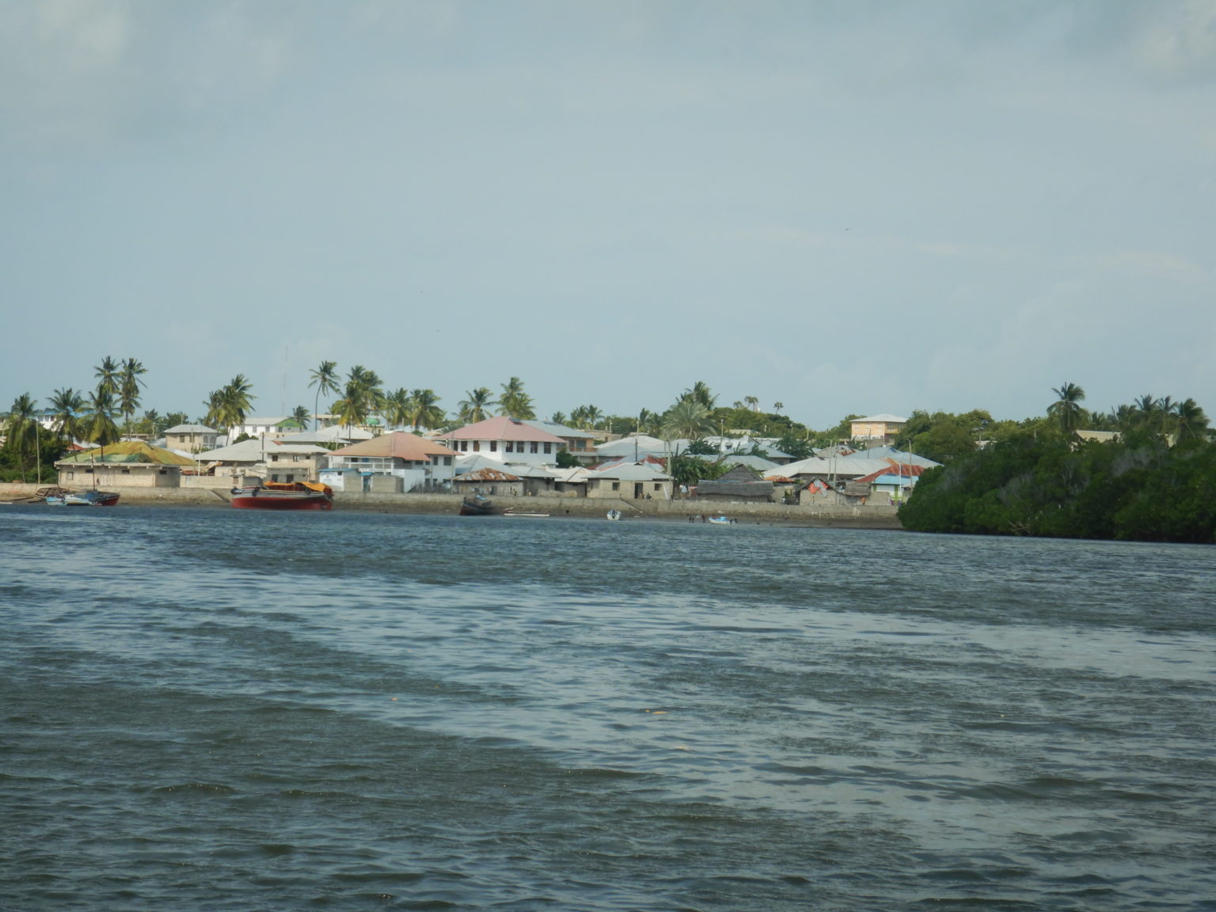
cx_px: 608
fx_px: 3864
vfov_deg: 13.5
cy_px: 456
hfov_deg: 17.9
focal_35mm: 110
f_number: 4.8
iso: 125
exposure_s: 1/800
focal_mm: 19.7
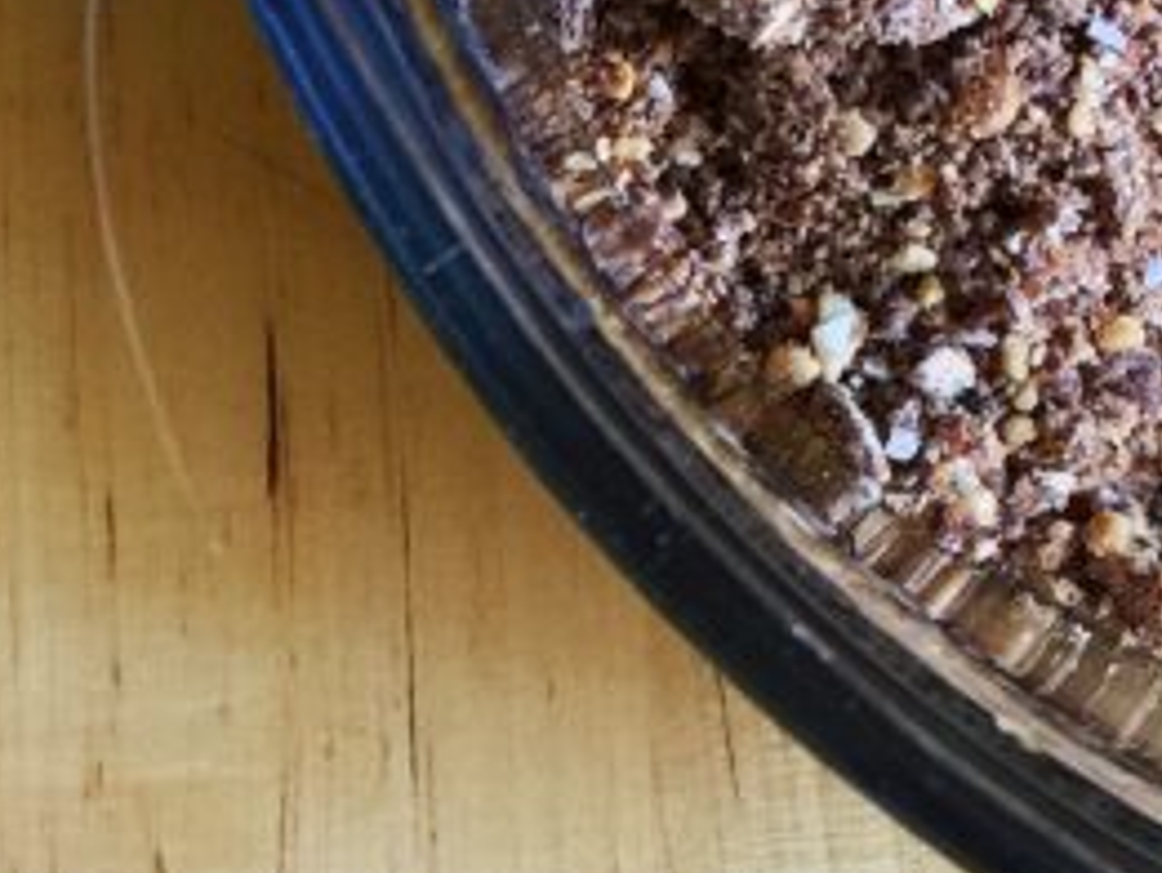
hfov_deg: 15.9
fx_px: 4097
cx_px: 36
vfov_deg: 12.1
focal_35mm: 122
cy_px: 782
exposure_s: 1/30
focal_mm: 4.15
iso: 50
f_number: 2.2
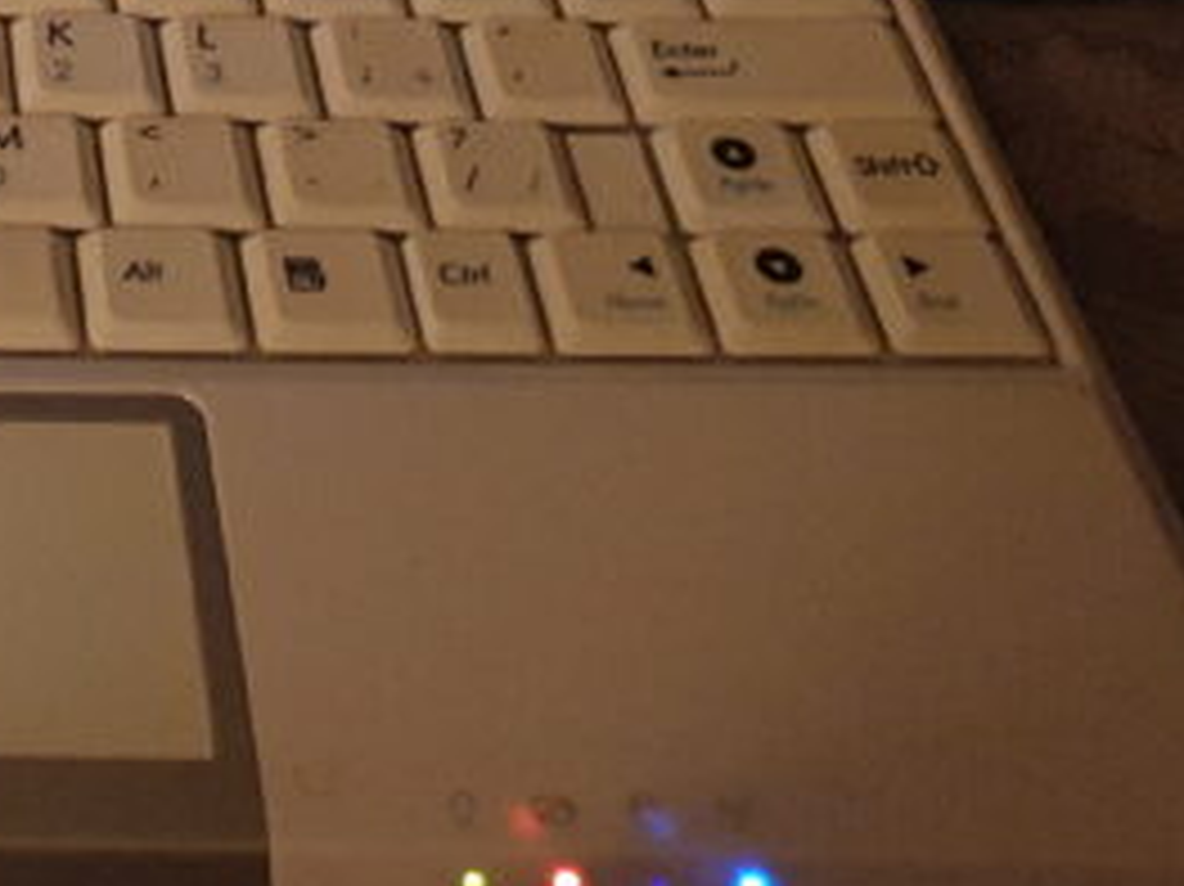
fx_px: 2598
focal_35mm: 76
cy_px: -391
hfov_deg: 23.2
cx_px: -284
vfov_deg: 17.6
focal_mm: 4.3
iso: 400
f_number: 1.5
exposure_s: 1/25
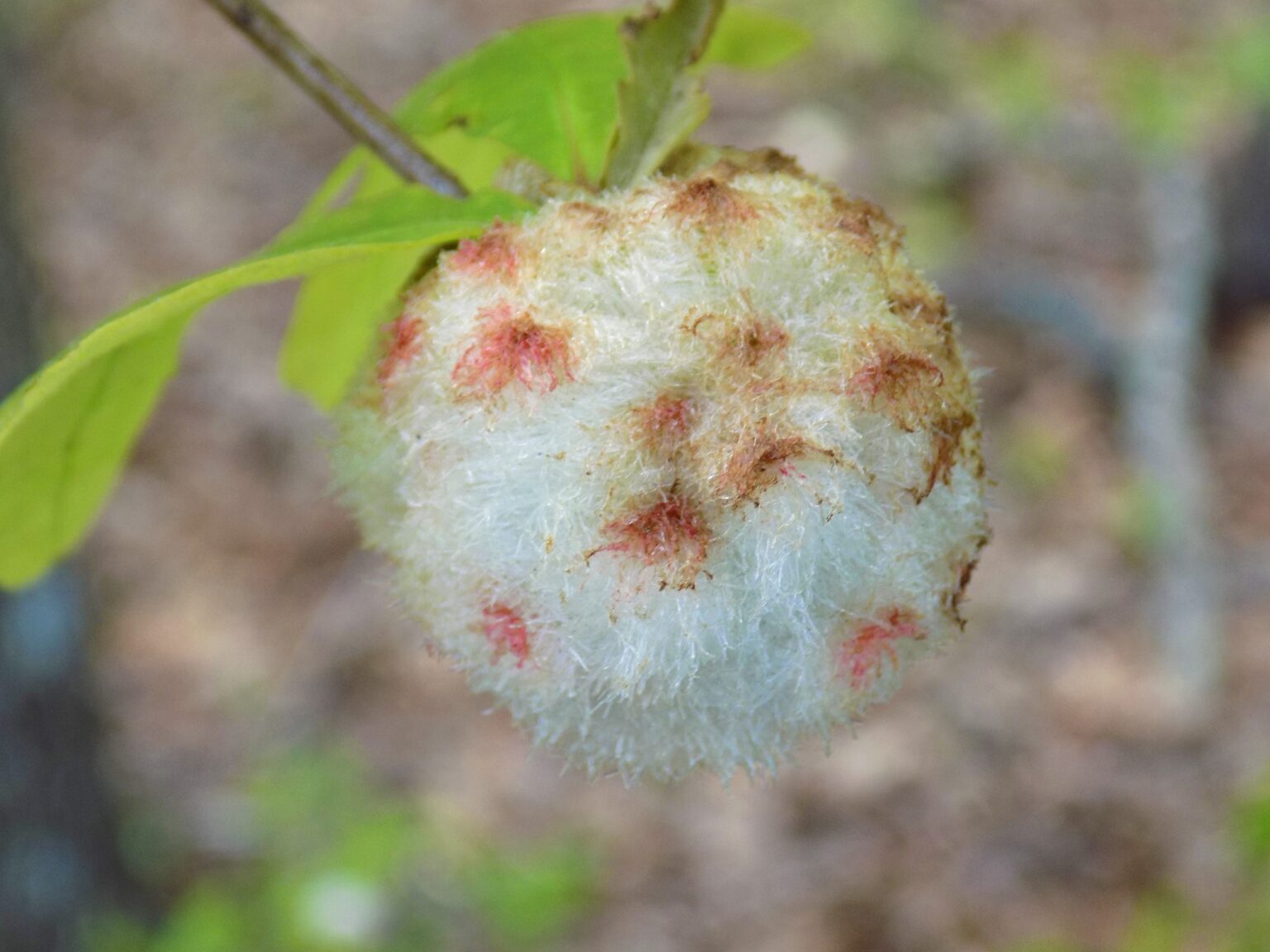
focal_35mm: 86
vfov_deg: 17.2
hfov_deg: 22.8
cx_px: 635
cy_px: 476
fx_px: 3155
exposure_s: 1/30
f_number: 4.4
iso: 80
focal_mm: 15.3
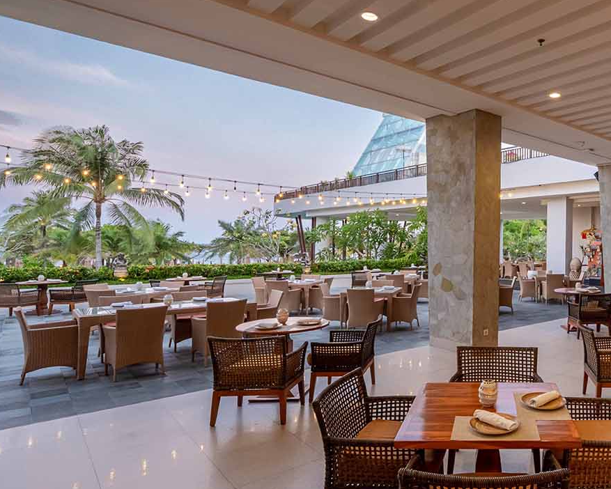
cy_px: 296
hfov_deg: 65.7
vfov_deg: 60.3
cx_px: 492
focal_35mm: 23
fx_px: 416
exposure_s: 1/60
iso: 800
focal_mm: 15
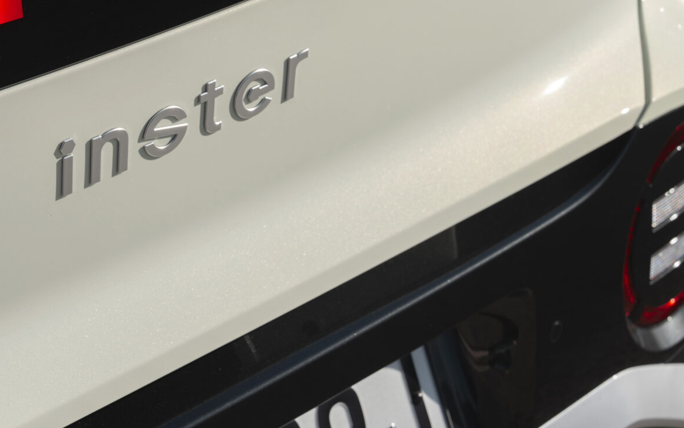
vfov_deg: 11.1
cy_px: 69
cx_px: 306
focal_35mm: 117
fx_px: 2181
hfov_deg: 17.8
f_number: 8
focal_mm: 70
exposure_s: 1/200
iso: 100
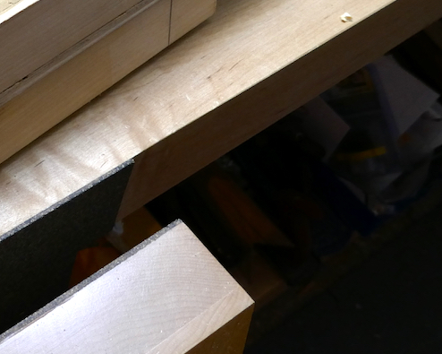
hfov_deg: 29.9
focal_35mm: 57
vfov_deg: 25.9
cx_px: -37
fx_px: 745
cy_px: 39
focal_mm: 9.1
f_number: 4
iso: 500
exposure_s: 1/60
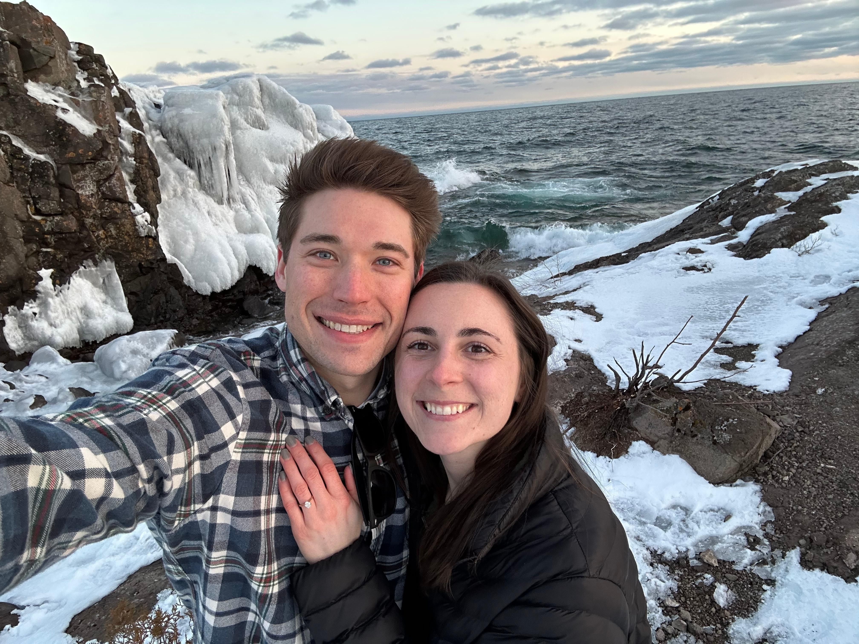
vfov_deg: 58.9
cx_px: 430
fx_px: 571
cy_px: 322
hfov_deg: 73.9
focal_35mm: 23
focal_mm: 2.69
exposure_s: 1/112
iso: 80
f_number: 1.9
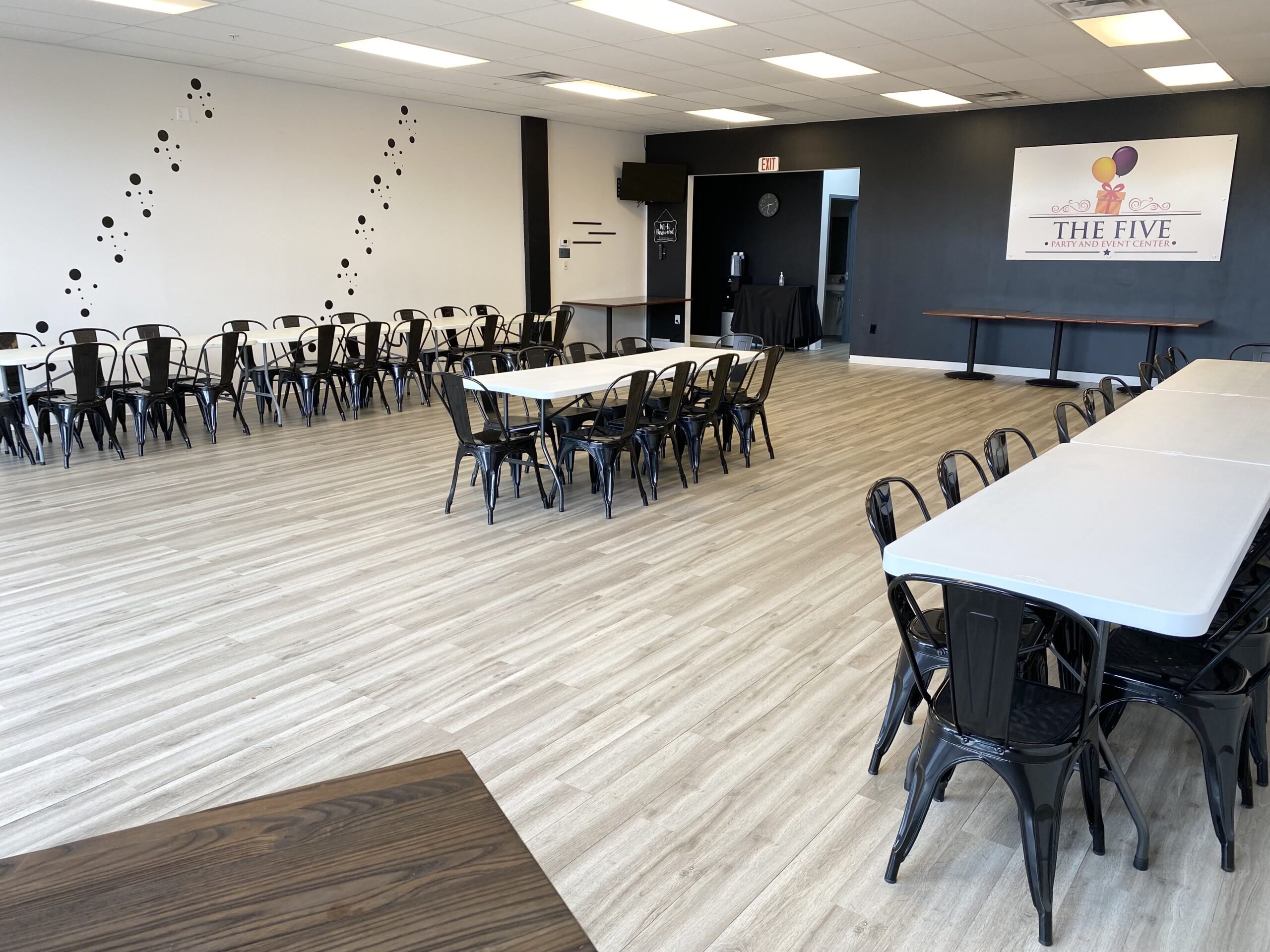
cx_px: 635
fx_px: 954
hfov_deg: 67.3
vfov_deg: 53.1
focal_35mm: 26
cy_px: 476
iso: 64
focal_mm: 4.25
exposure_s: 1/120
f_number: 1.8
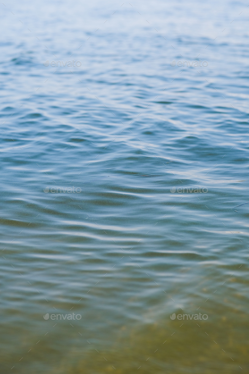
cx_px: 124
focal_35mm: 84
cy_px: 187
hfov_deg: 16.3
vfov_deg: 24.2
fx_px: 871
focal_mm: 56
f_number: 2.8
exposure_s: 1/1700
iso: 200
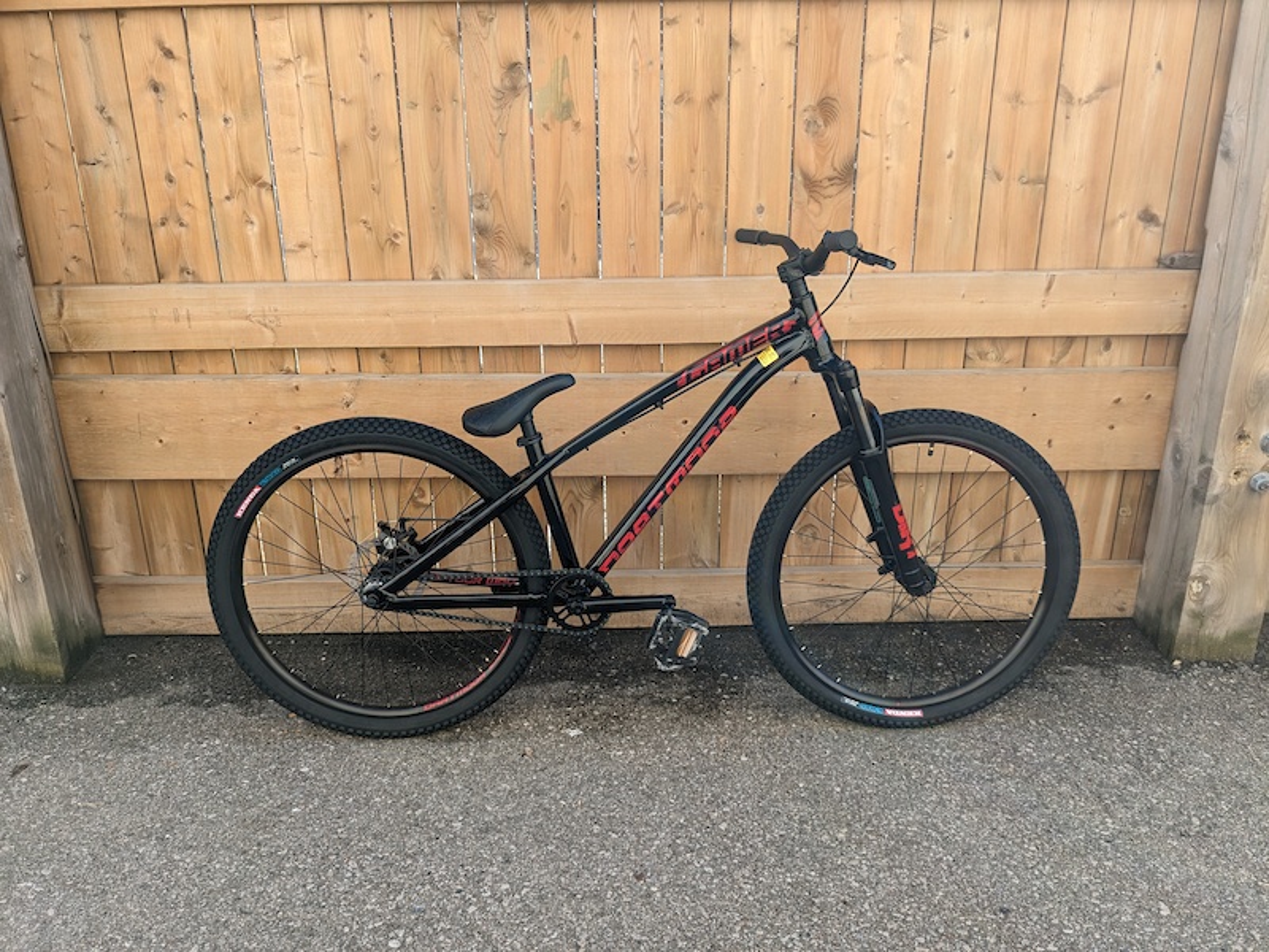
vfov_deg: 51.4
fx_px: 990
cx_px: 634
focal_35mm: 27
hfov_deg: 65.3
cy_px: 476
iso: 57
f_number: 1.73
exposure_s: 1/570
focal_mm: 4.38
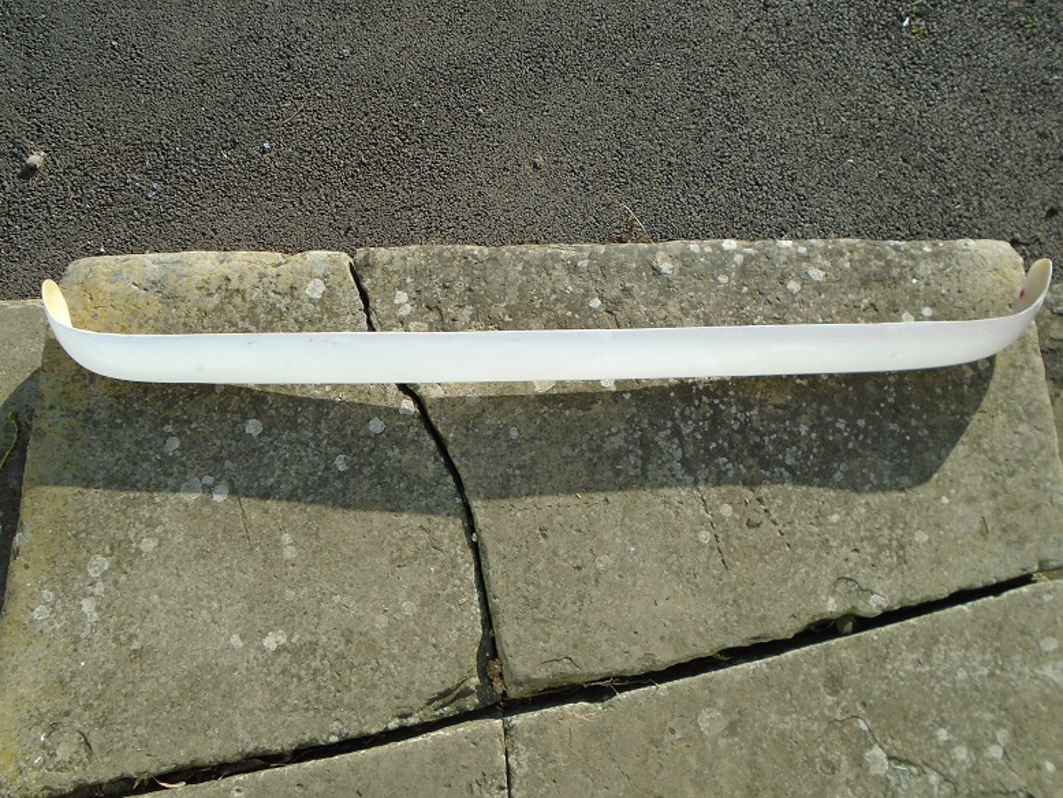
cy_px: 399
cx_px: 532
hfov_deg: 58.3
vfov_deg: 45.5
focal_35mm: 31
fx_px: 952
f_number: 3.5
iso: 100
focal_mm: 5.5
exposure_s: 1/400
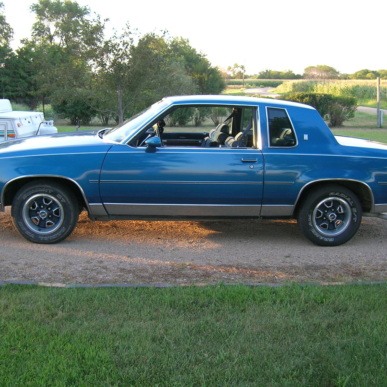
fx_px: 519
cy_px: 191
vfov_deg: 40.9
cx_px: 190
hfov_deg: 40.9
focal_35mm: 41
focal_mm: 5.7
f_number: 2.9
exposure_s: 1/48
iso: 50
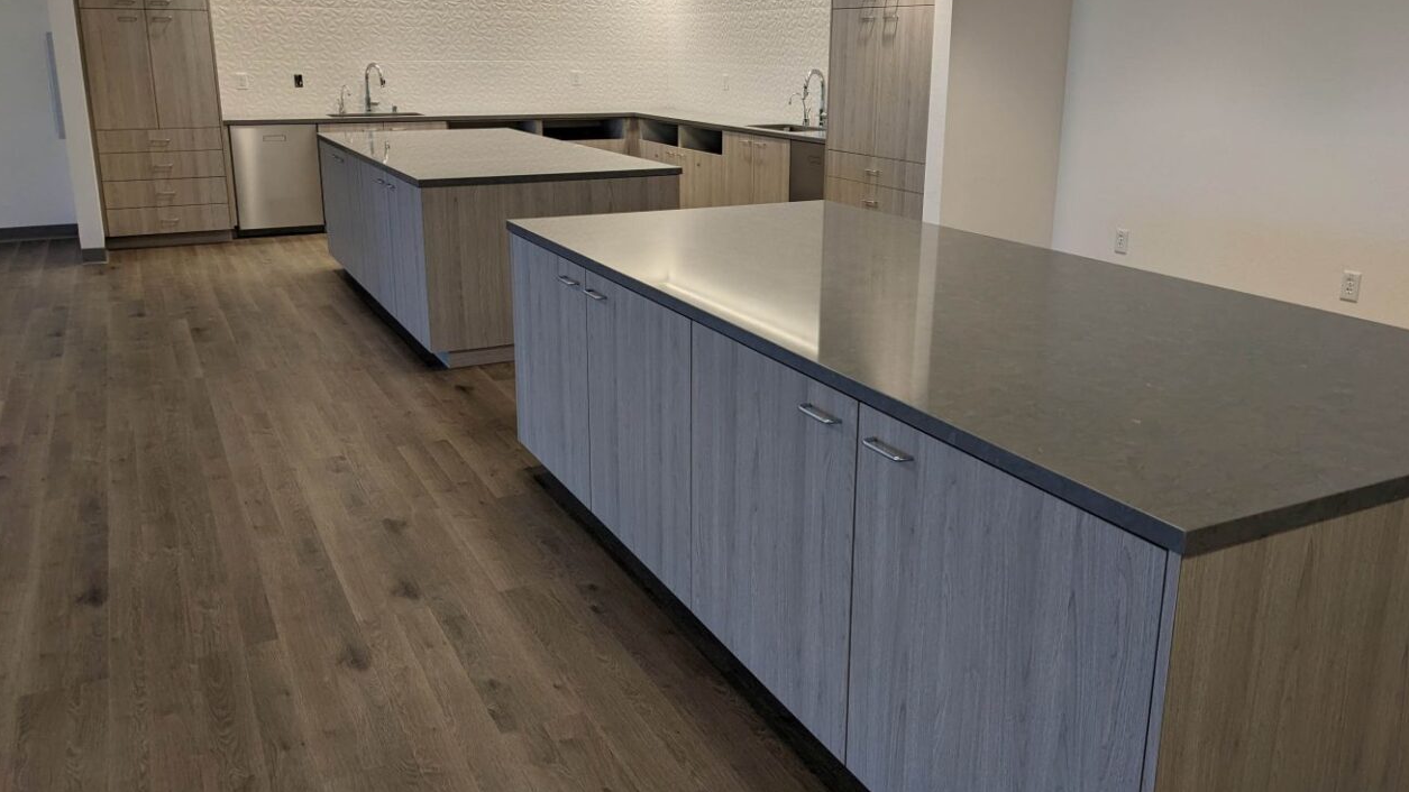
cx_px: 712
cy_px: 346
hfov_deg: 64.3
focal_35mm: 30
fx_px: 1121
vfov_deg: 38.9
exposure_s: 1/137
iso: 55
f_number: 1.73
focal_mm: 4.38
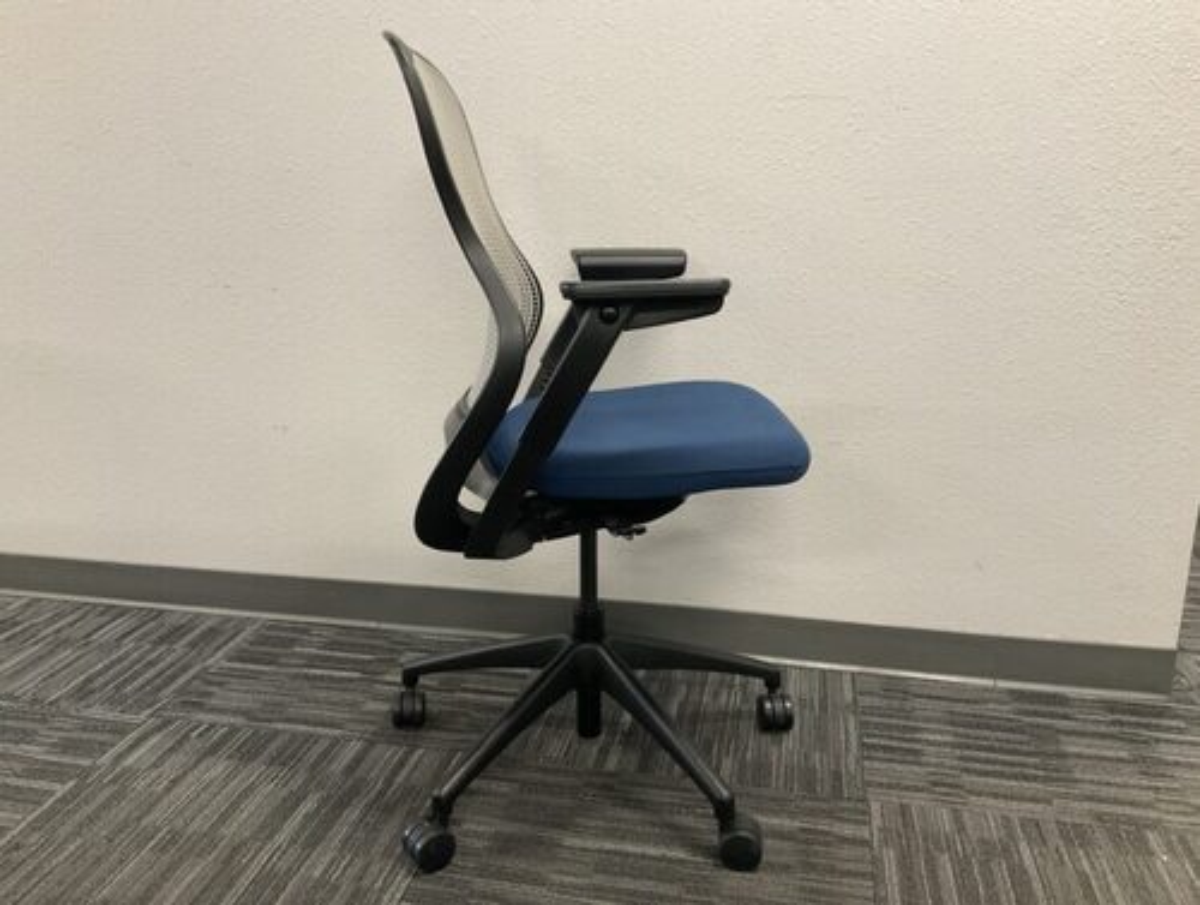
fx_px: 1007
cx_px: 600
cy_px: 452
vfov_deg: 48.4
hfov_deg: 61.6
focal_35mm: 29
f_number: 1.8
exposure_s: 1/60
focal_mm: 3
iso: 125
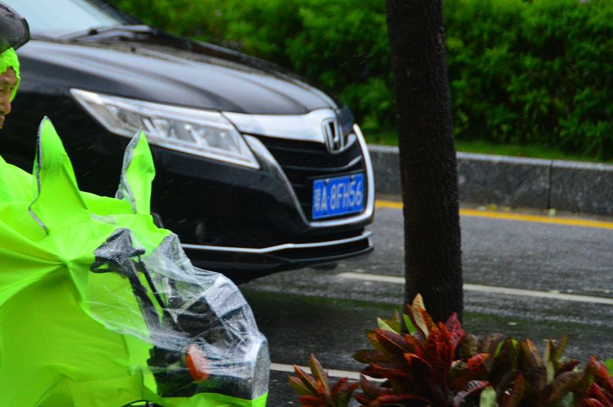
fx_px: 4679
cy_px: 179
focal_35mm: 275
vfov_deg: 5.0
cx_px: 164
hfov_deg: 7.5
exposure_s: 1/640
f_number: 5.3
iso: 1600
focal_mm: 120
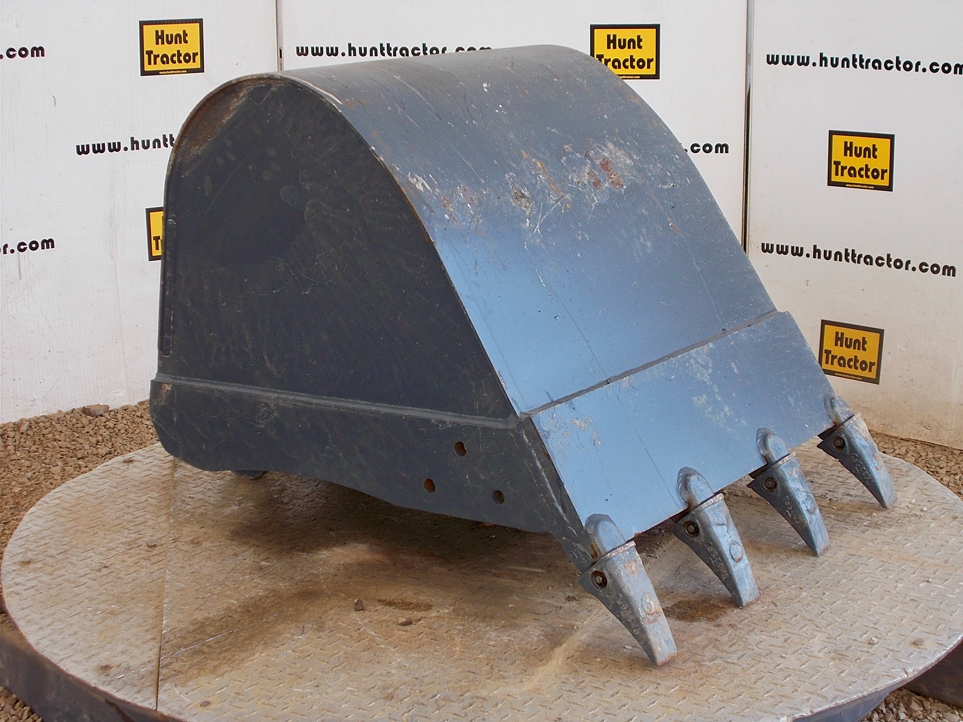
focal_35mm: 58
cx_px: 482
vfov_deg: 25.2
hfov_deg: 33.2
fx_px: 1614
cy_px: 361
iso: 80
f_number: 4.9
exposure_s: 1/40
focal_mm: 10.3
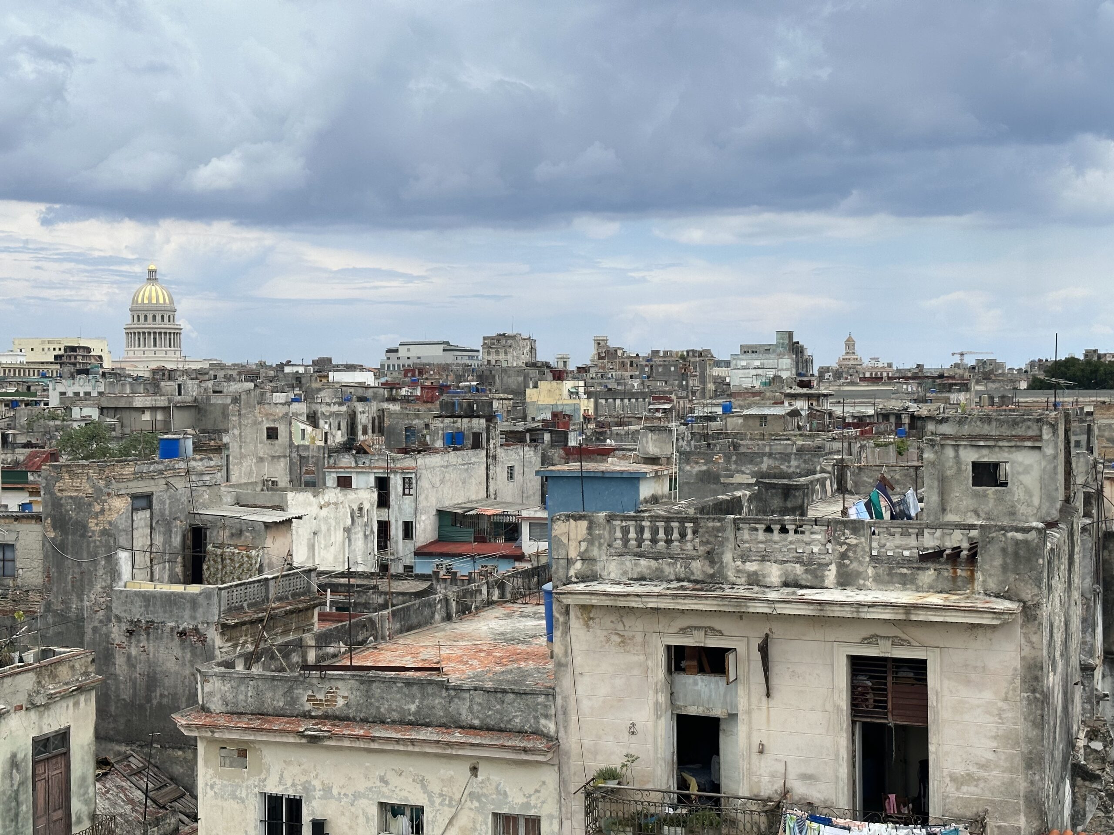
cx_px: 557
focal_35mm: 48
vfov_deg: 30.3
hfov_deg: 39.7
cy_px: 418
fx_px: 1545
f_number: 1.78
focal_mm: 6.86
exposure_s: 1/3731
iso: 64
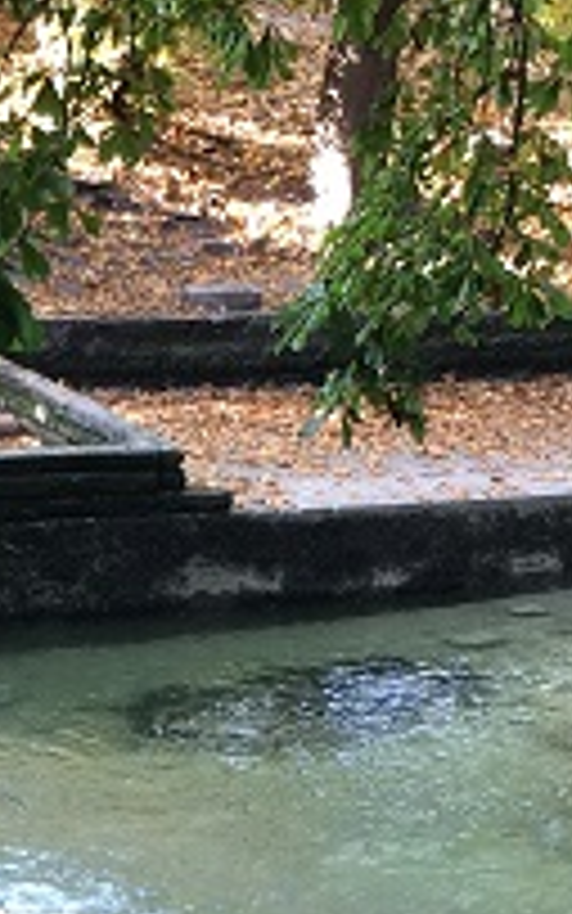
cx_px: -351
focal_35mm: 121
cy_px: 779
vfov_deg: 17.1
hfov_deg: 10.4
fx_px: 3016
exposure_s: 1/100
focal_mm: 4.15
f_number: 2.2
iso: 64
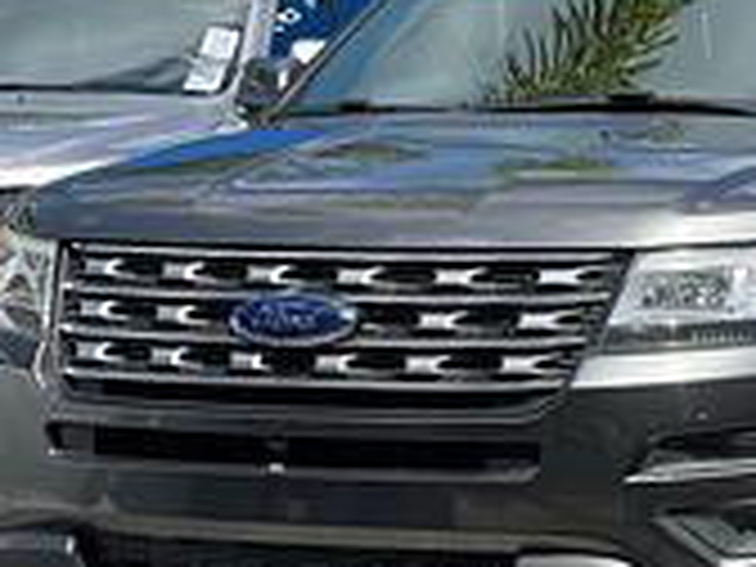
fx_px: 3320
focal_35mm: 152
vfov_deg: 9.8
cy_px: 194
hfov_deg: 12.9
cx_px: 720
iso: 32
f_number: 2.2
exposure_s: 1/951
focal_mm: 7.5
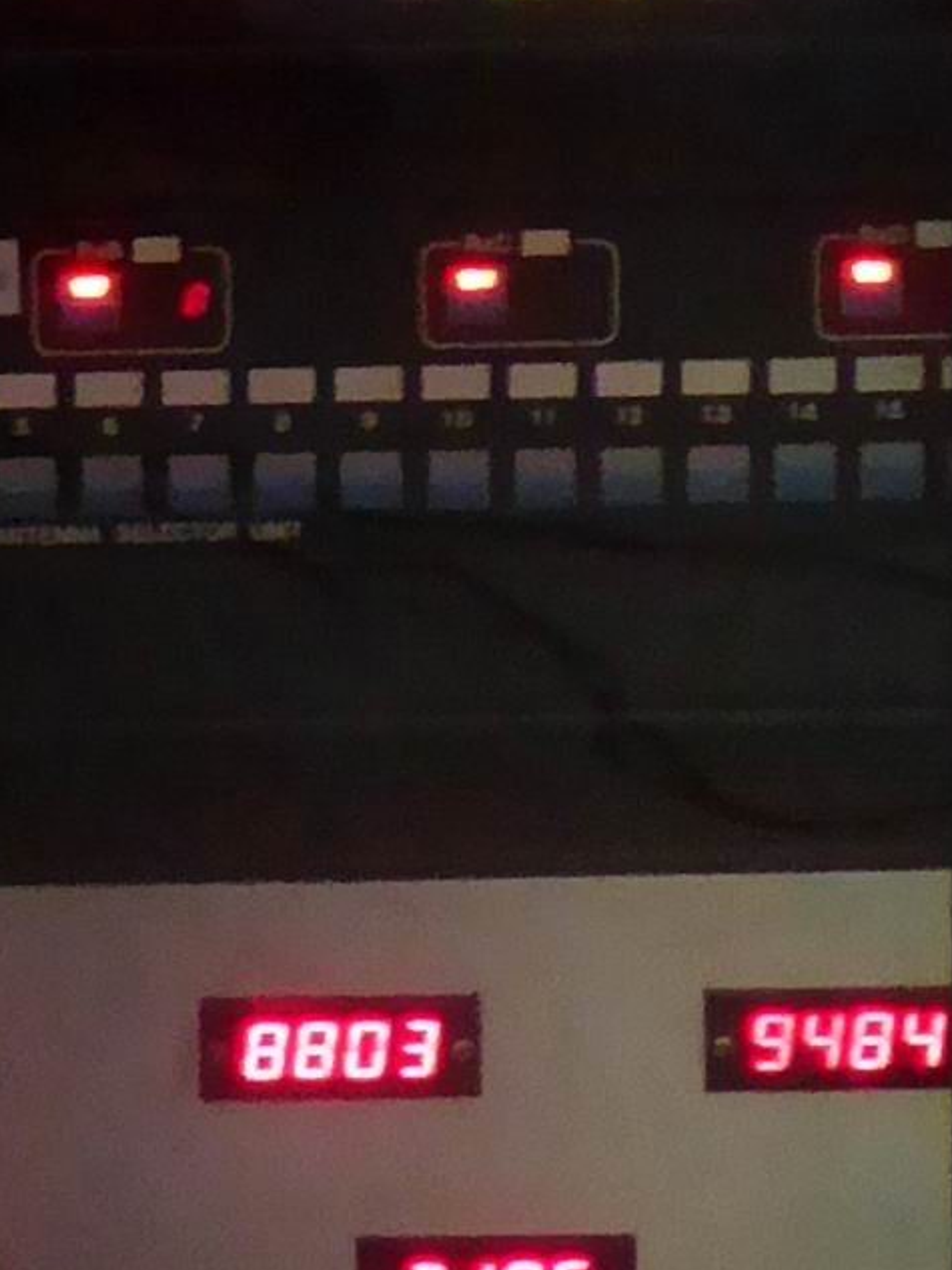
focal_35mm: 255
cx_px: -220
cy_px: -637
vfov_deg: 7.6
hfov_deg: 5.8
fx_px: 9357
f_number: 3.6
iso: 400
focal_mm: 5.8
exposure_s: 1/4
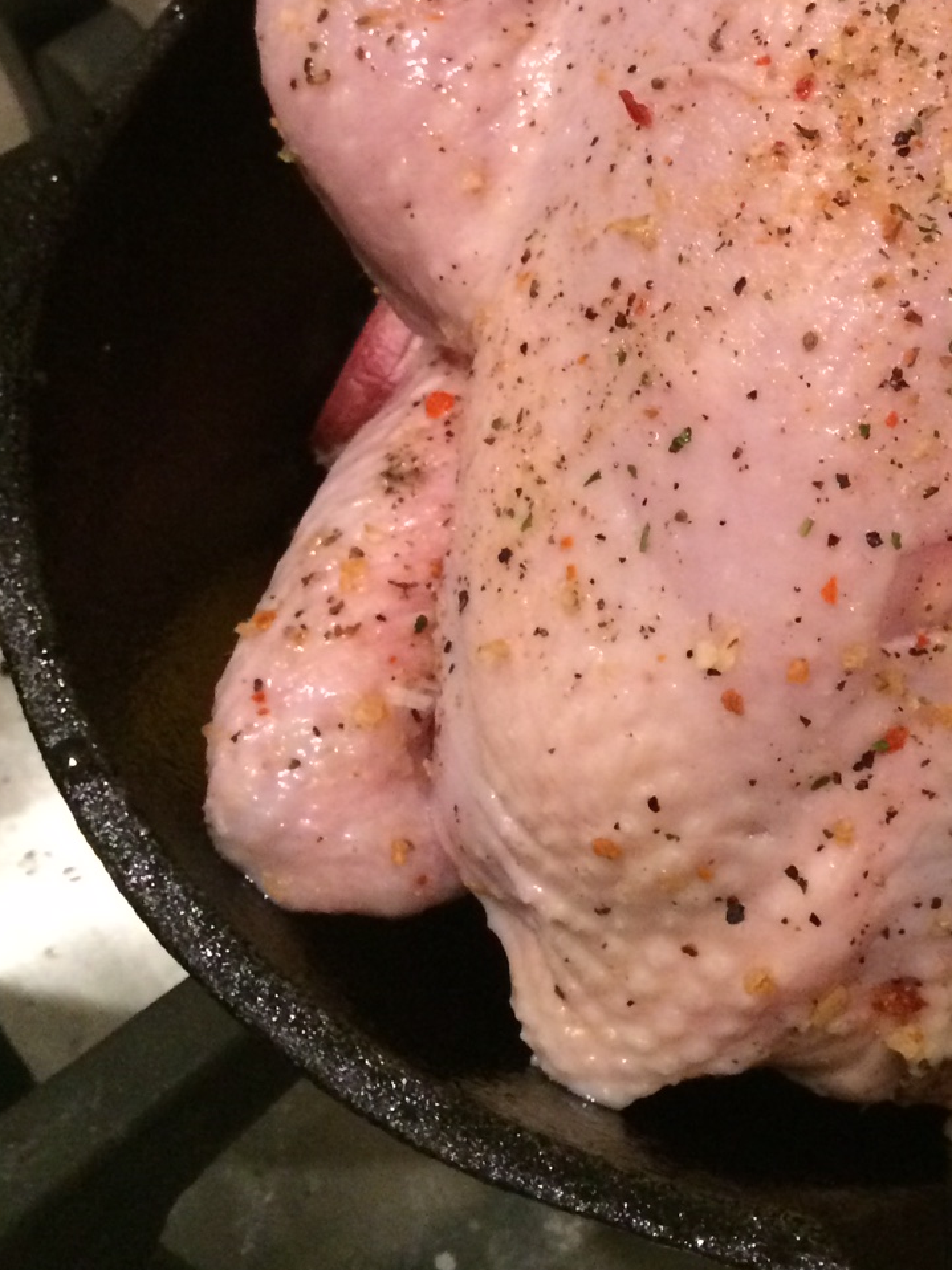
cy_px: 102
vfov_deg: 29.8
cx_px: 900
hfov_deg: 22.9
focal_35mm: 62
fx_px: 2274
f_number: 2.2
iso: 320
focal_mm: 4.15
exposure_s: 1/30
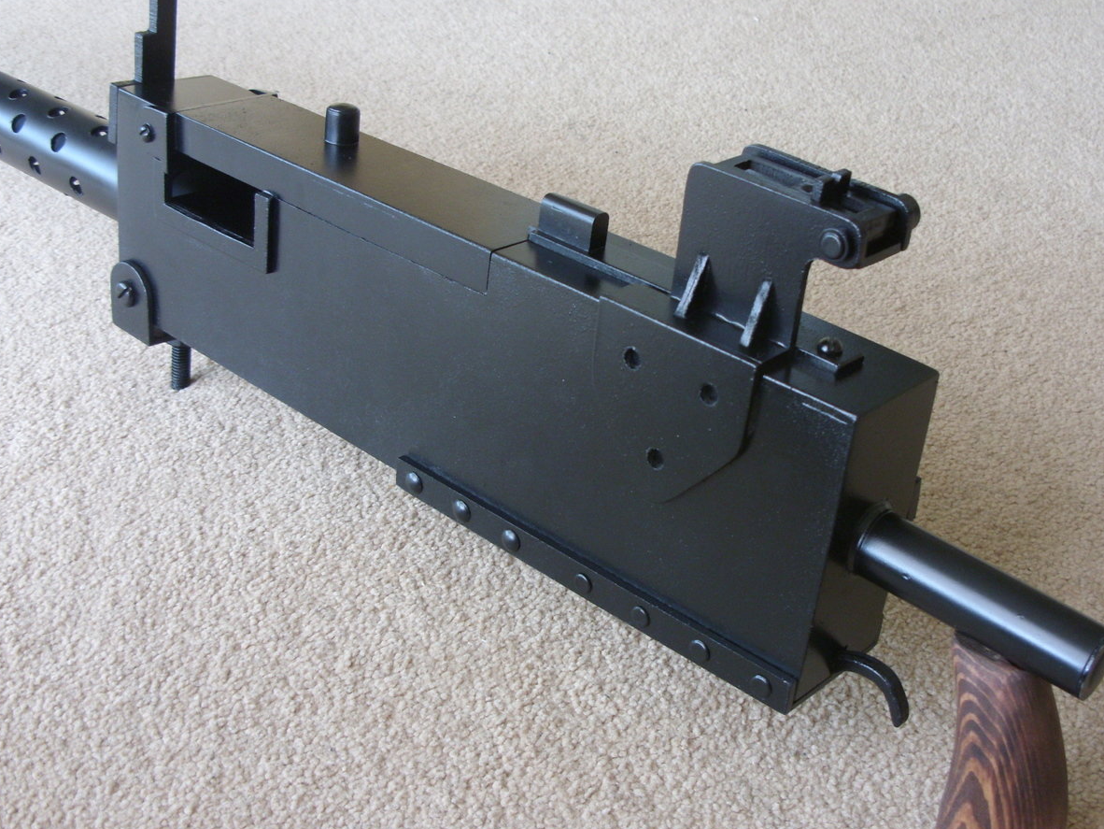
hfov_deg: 42.1
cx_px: 580
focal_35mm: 45
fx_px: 1435
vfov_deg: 32.2
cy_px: 421
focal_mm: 6.3
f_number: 2.8
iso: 100
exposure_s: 1/26
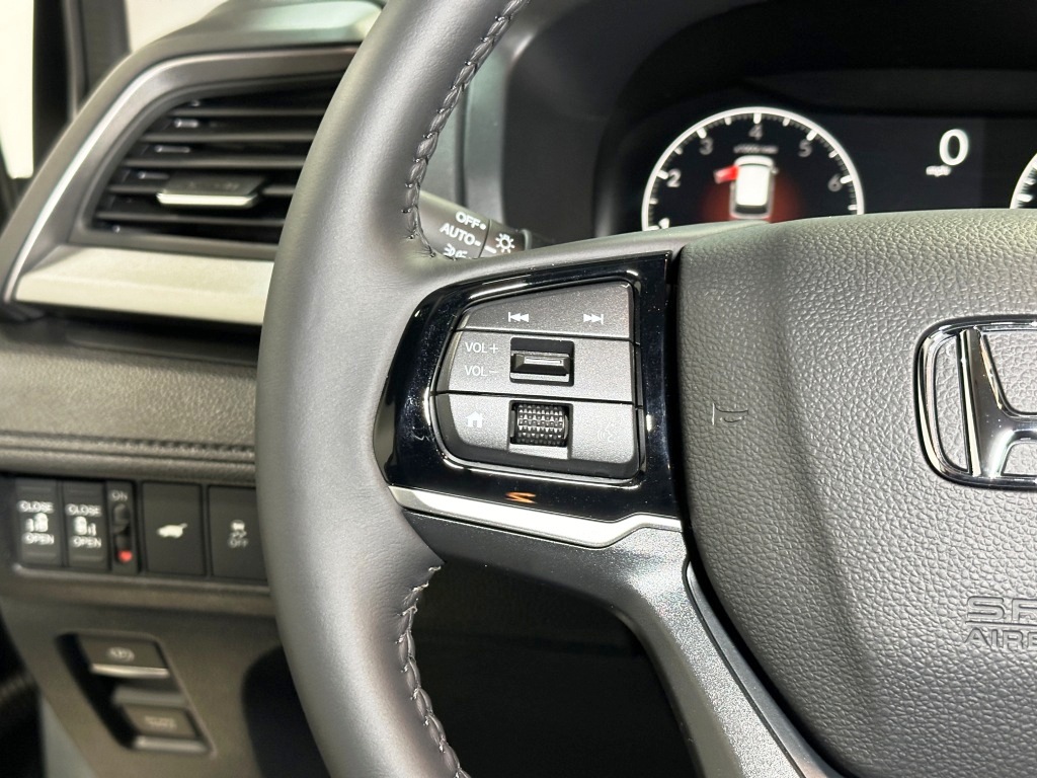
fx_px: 1438
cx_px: 518
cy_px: 389
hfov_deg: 39.7
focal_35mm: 48
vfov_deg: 30.3
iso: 500
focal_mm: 6.86
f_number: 1.78
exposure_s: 1/30
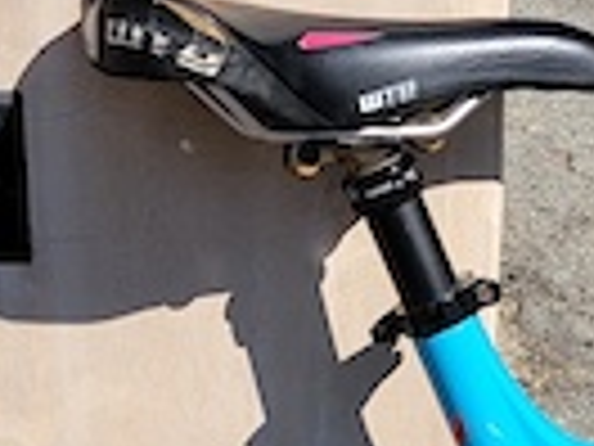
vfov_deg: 9.9
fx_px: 2505
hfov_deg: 13.4
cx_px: 572
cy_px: 622
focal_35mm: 146
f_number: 1.8
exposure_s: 1/970
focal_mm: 6.7
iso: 16
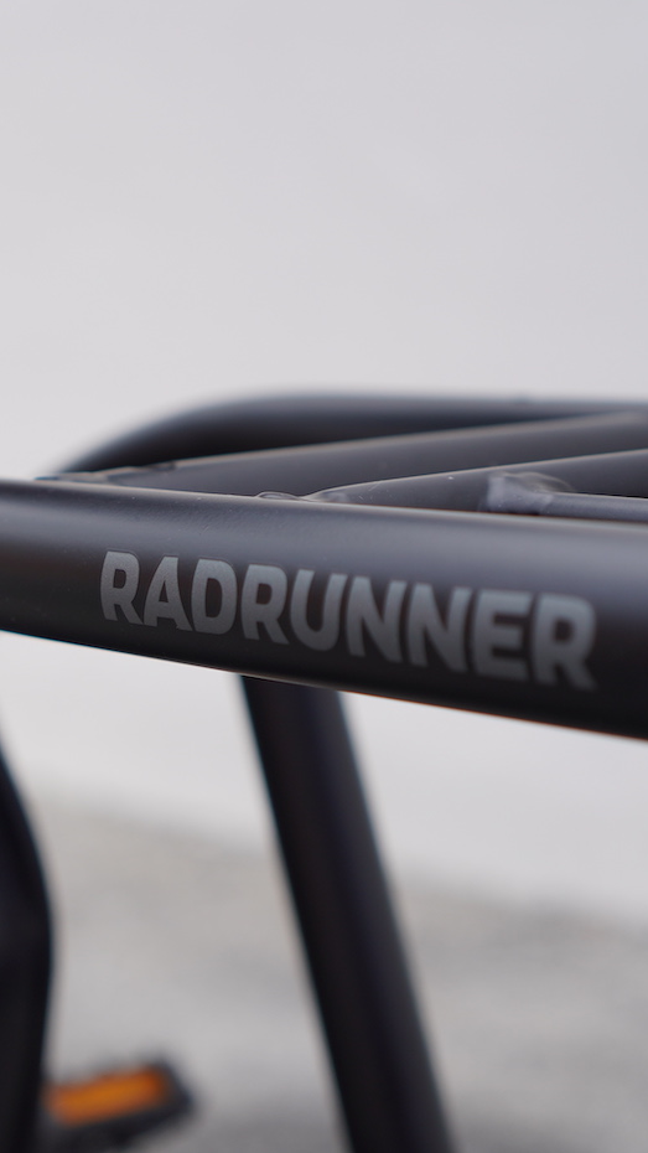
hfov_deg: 14.2
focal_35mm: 83
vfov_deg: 25.7
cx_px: -114
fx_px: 2529
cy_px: 576
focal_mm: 35
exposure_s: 1/500
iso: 100
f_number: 4
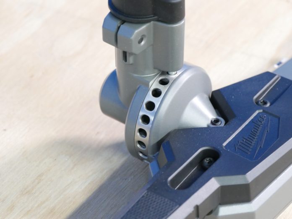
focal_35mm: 146
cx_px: 146
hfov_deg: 13.5
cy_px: 110
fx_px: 1232
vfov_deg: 10.2
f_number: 5.4
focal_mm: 73
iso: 3200
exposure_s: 1/15
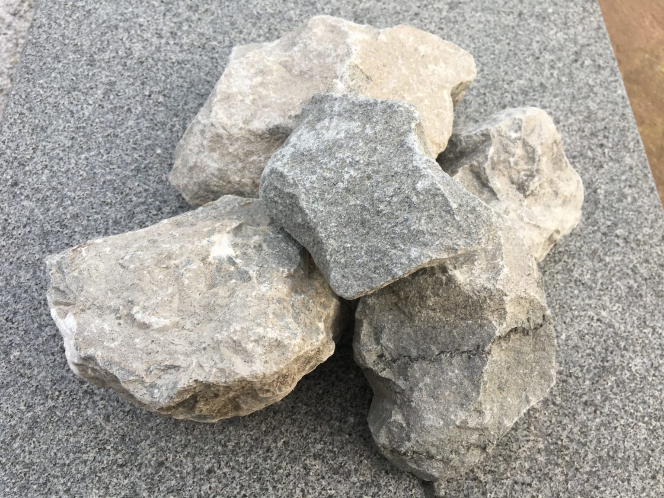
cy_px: 249
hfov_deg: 61.7
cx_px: 332
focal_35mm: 29
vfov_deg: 48.2
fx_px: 556
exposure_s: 1/100
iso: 25
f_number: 2.2
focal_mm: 4.15
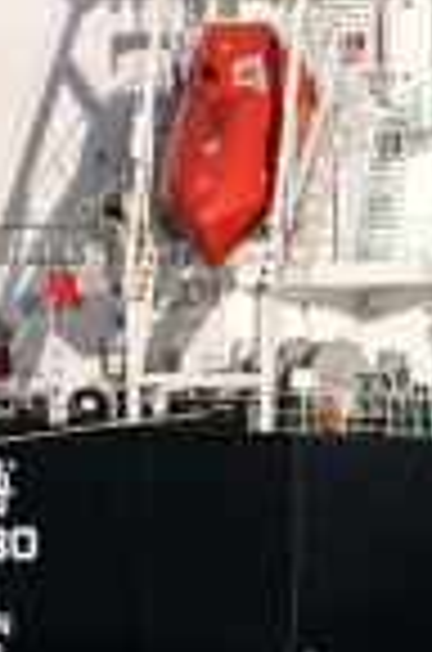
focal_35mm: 1118
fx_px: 20219
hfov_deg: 1.2
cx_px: 657
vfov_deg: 1.8
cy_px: -117
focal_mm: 134.5
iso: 160
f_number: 5.6
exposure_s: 1/600
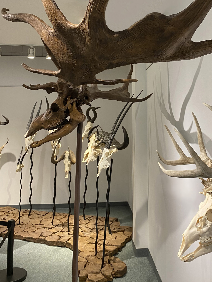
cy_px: 79
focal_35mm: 38
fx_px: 310
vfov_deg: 47.6
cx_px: 136
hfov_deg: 37.4
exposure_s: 1/60
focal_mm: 4.25
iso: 100
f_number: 1.8
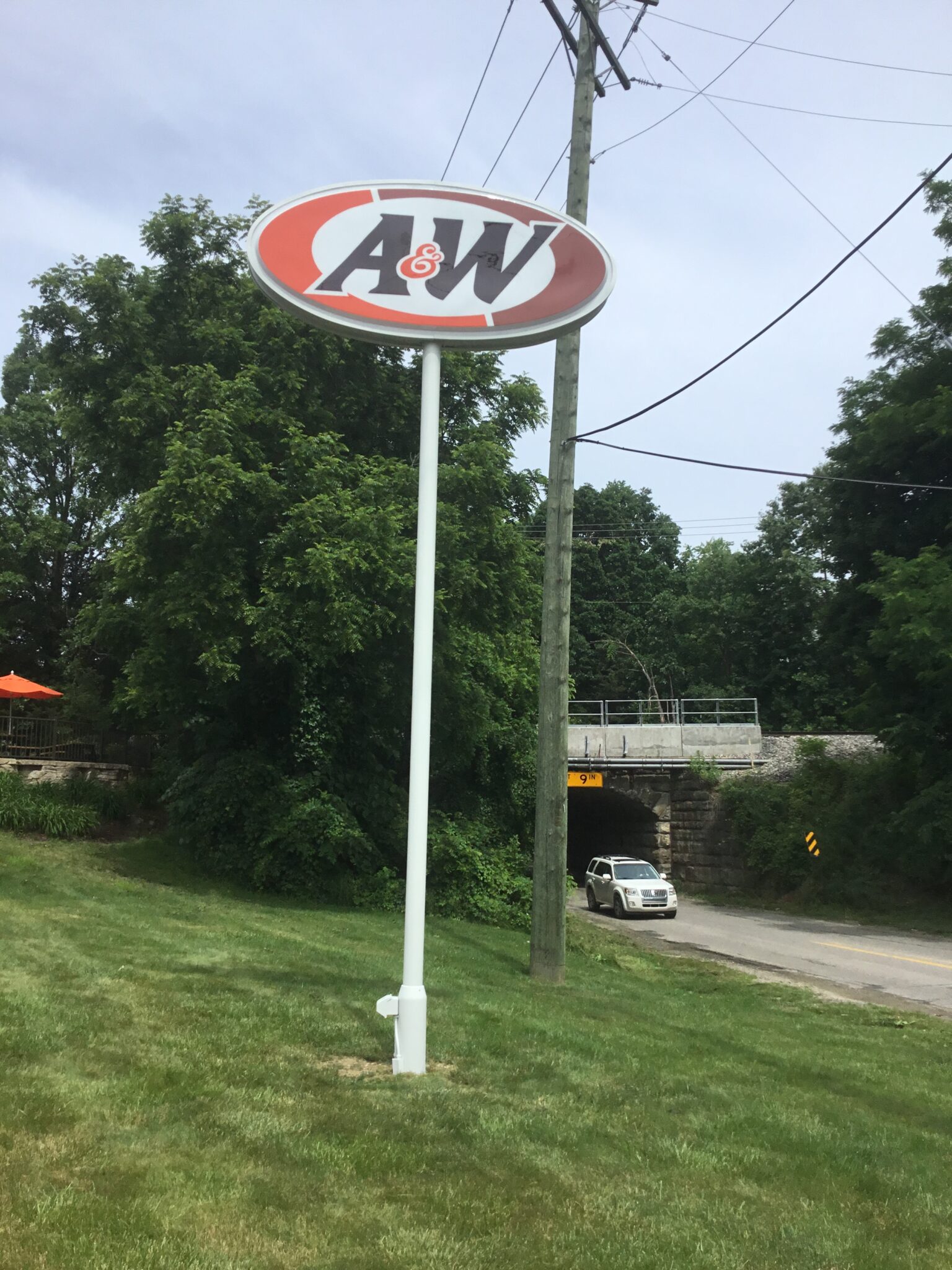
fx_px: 1137
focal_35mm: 31
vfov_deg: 58.4
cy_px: 635
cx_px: 476
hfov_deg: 45.4
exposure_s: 1/1894
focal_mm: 3.3
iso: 25
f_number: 2.4
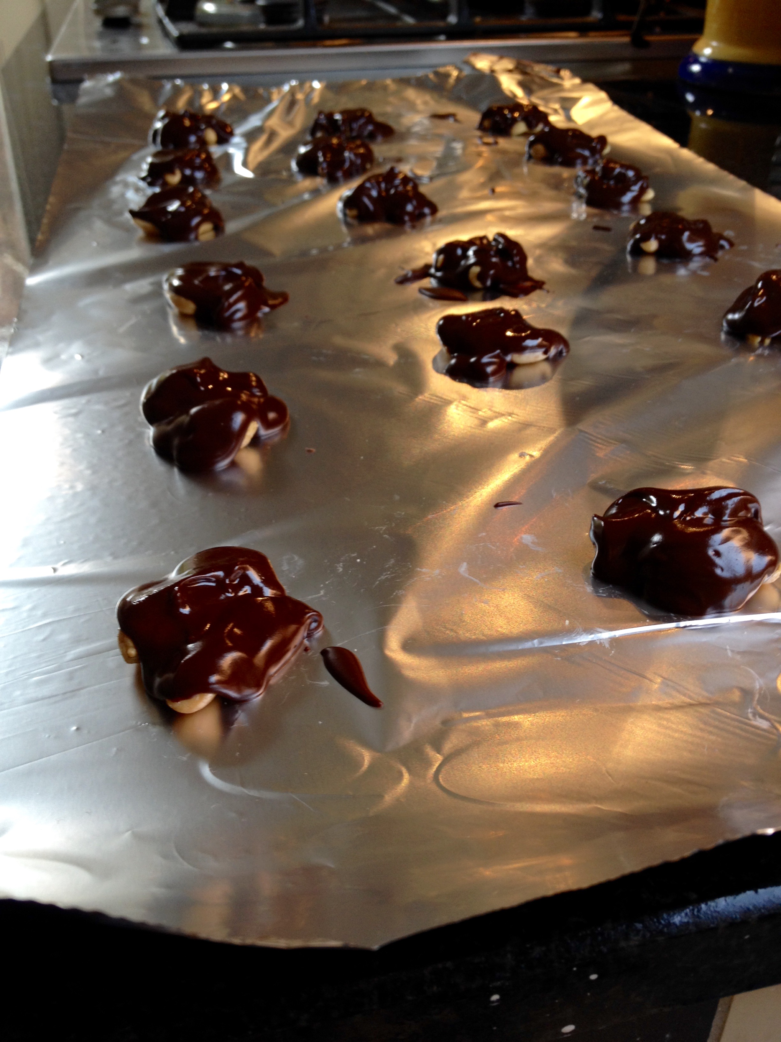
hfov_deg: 40.7
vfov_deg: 52.6
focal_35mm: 35
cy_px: 521
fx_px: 1053
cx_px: 390
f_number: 2.4
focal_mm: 4.28
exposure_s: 1/20
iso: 50
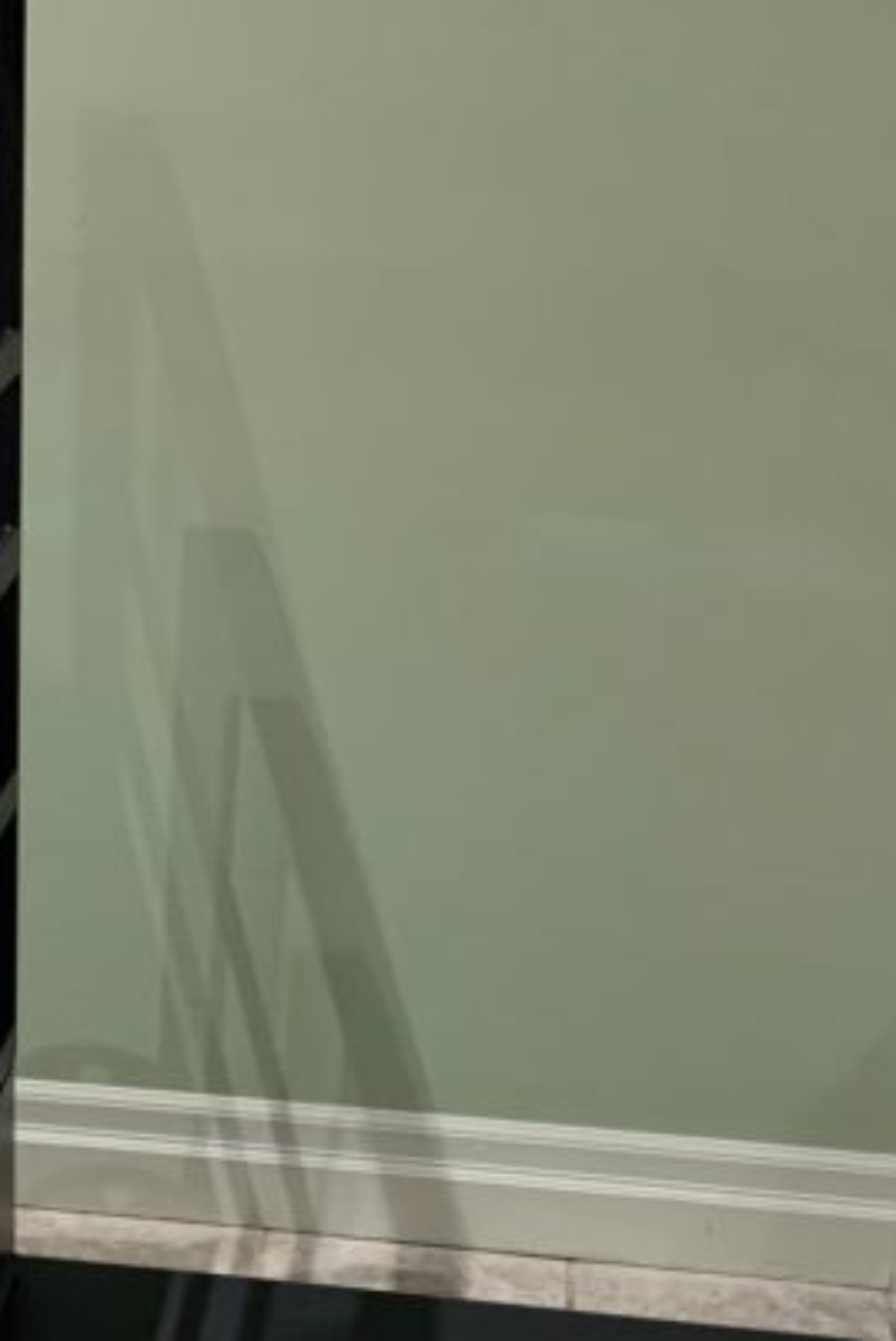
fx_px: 2571
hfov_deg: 19.4
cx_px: 87
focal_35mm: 69
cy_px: 1017
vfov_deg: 28.8
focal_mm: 4.25
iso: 200
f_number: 1.8
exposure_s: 1/60
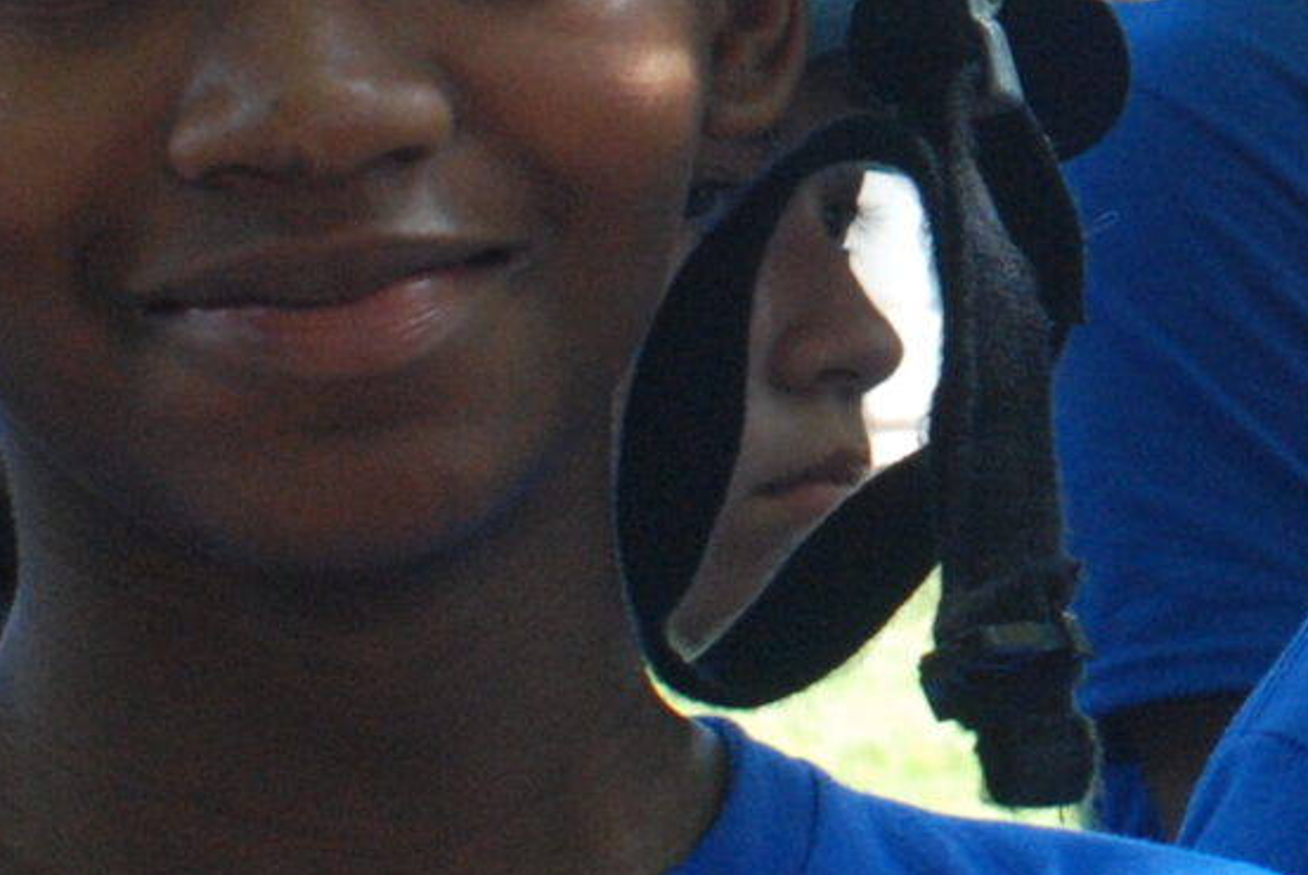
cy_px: 114
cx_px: 1566
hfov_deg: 9.4
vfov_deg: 6.4
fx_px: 7831
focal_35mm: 215
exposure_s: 1/160
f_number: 6.3
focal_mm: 31
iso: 500
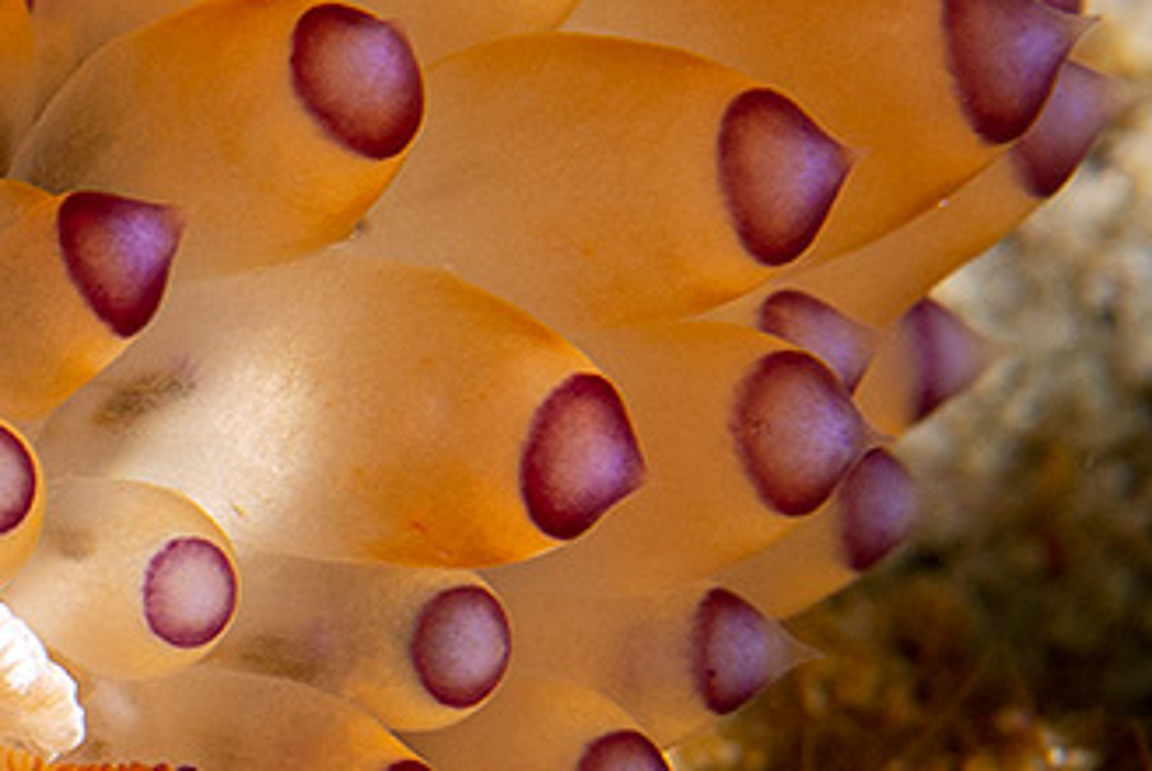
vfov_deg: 5.6
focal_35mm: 246
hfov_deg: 8.3
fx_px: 7879
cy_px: 505
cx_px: 77
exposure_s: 1/100
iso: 100
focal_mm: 60
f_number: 22
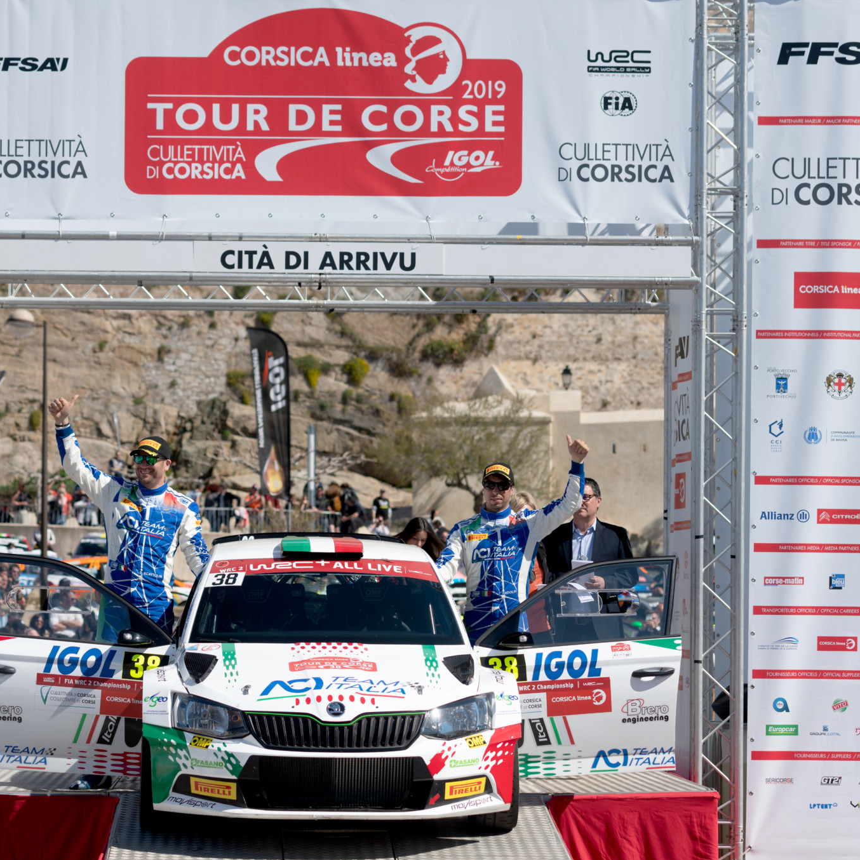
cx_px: 324
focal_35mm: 90
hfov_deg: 19.3
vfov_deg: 19.3
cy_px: 433
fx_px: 2530
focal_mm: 70
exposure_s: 1/1250
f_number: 4
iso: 64
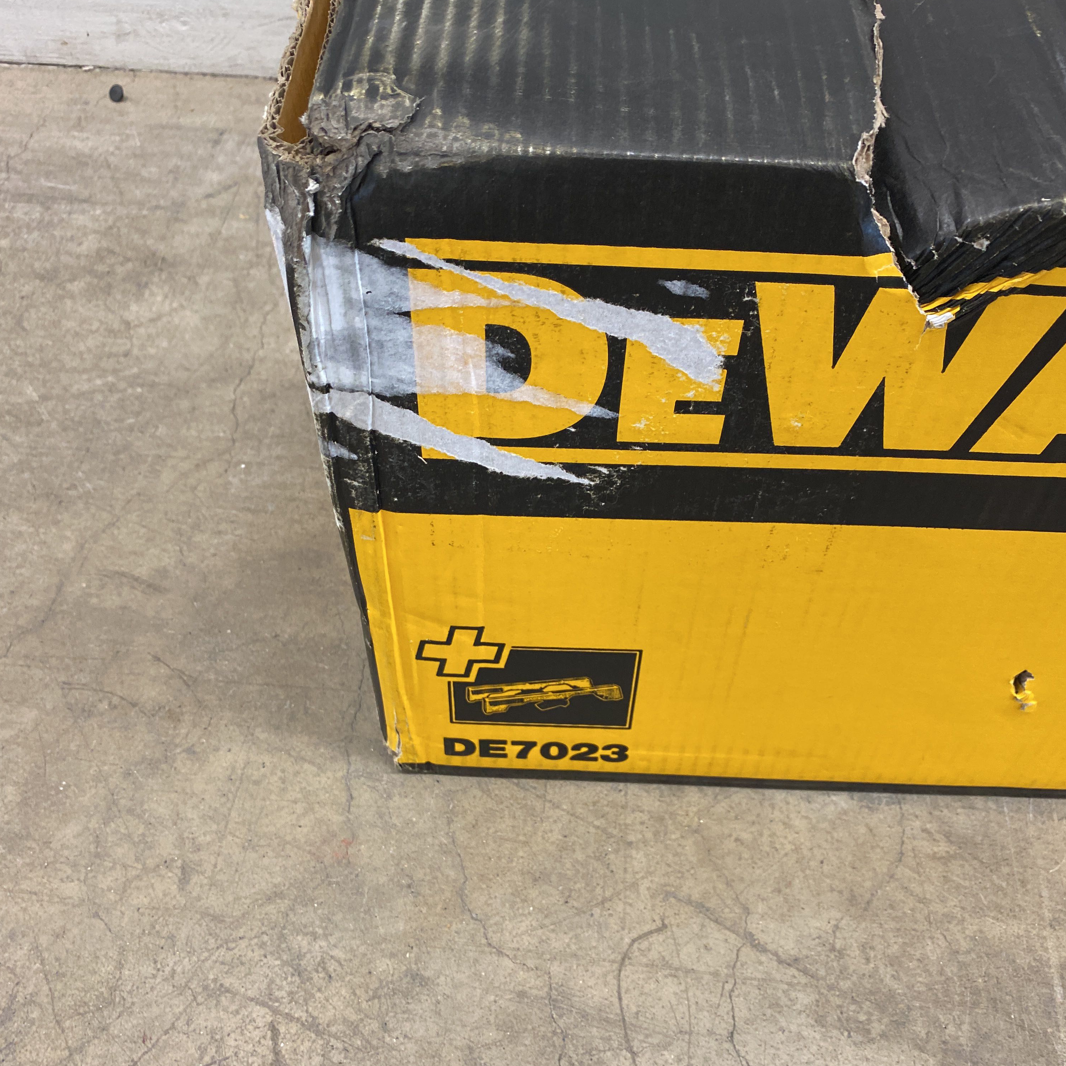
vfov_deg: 52.4
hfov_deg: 52.5
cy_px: 606
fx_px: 1080
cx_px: 536
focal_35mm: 31
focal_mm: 4.25
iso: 125
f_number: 1.8
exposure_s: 1/66
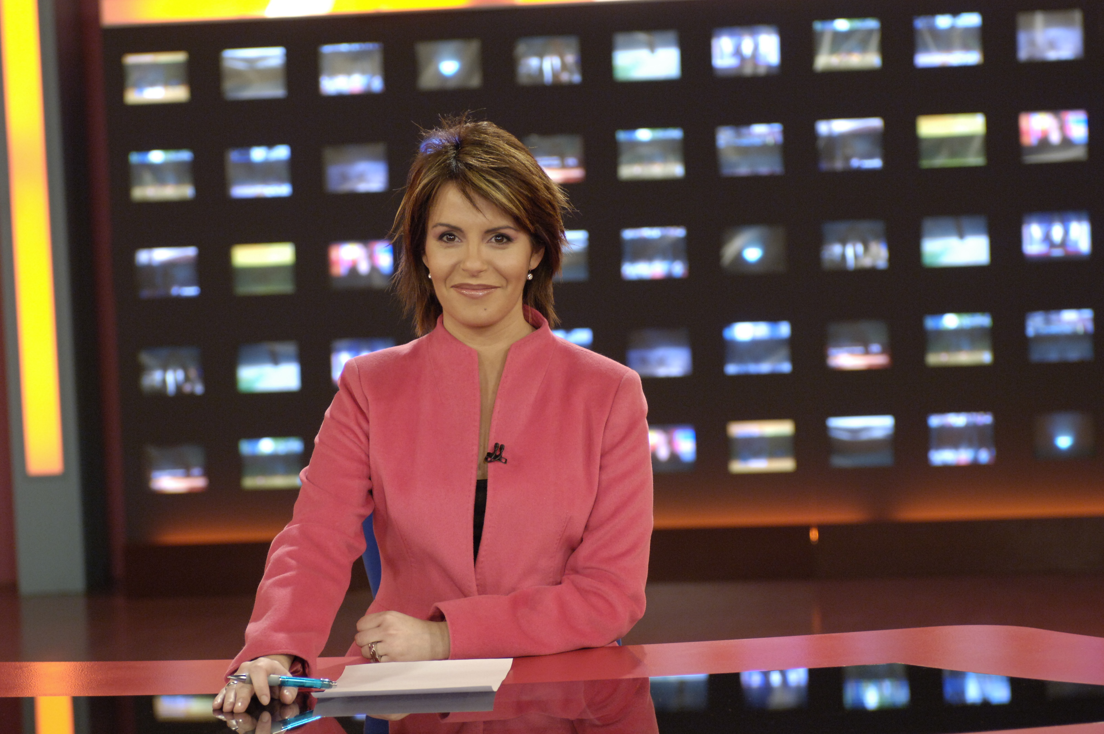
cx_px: 552
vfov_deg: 13.0
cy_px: 367
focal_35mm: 105
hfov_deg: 19.5
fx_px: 3216
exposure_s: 1/100
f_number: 4.5
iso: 640
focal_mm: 70
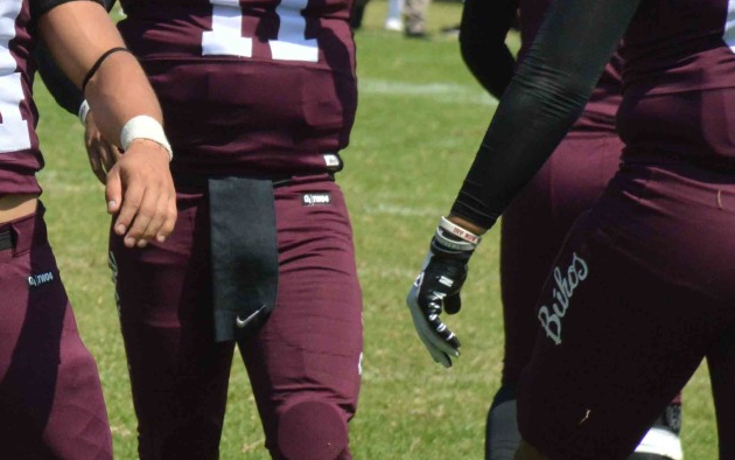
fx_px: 12241
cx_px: -114
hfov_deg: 3.4
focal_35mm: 611
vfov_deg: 2.2
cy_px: 18
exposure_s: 1/1600
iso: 800
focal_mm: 140
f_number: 10
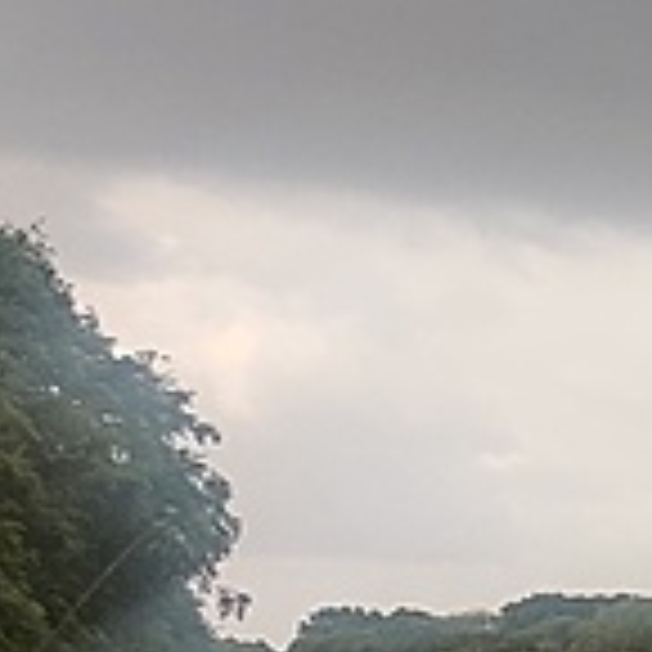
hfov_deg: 6.9
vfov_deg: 8.6
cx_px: 2604
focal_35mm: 198
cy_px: 1084
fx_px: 4219
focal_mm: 4.75
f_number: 1.65
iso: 100
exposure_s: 1/1233
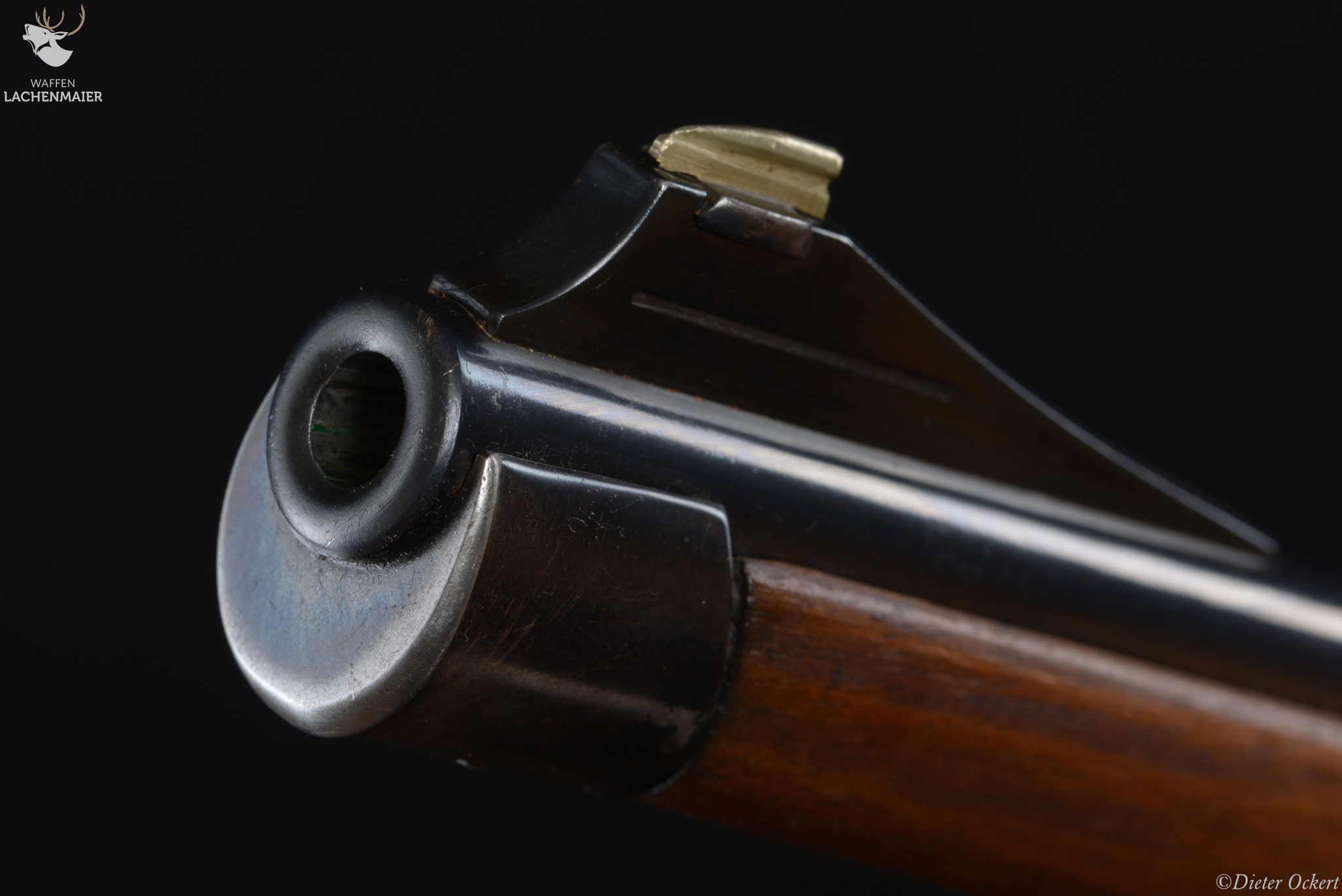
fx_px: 3915
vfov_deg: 13.1
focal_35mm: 105
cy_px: 448
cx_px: 671
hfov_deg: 19.4
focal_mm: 105
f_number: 22
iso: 100
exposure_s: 1/60
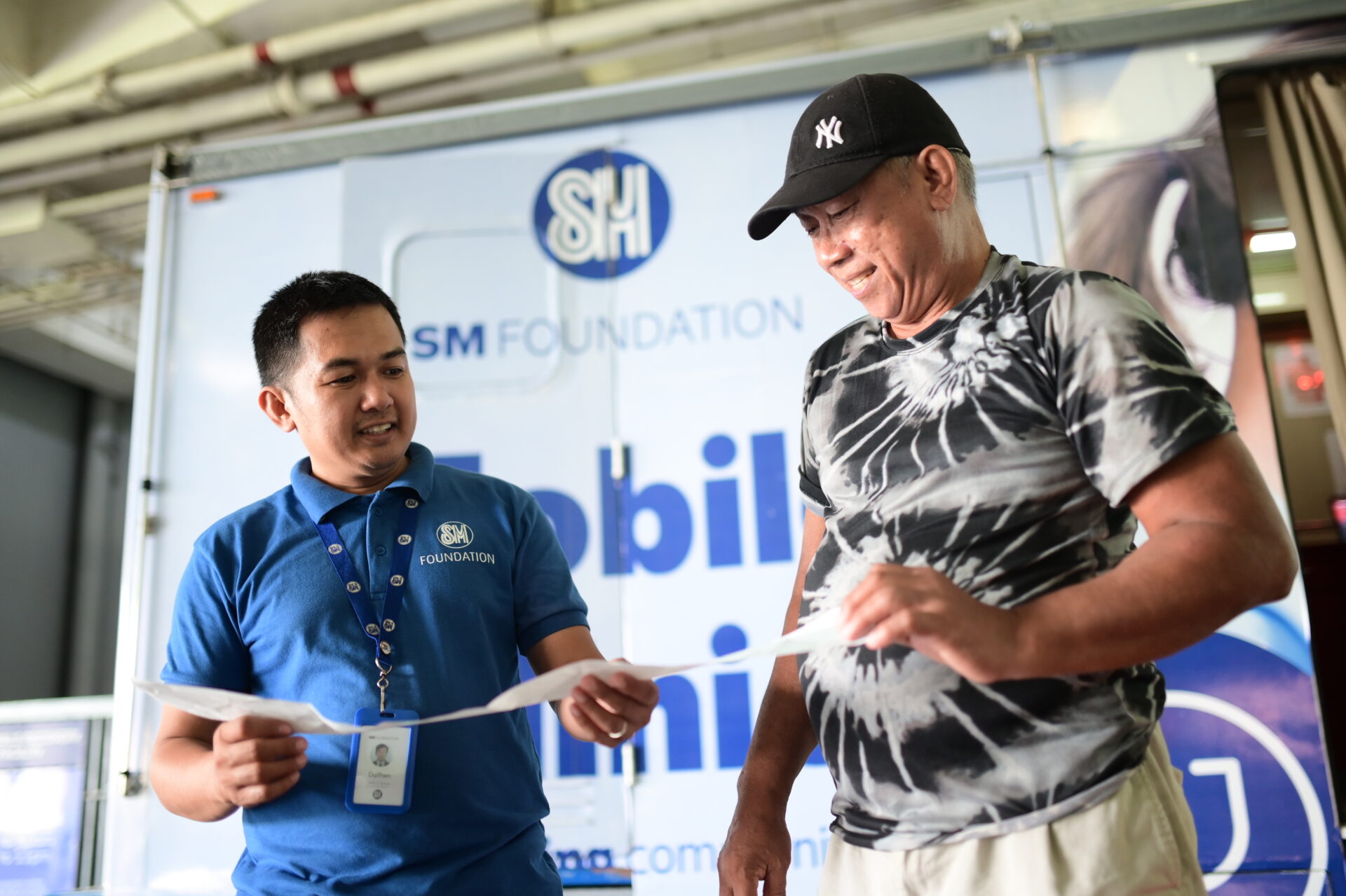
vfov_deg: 37.8
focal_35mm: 35
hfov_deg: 54.4
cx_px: 673
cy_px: 448
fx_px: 1308
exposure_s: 1/250
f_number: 1.4
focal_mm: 35
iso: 1250
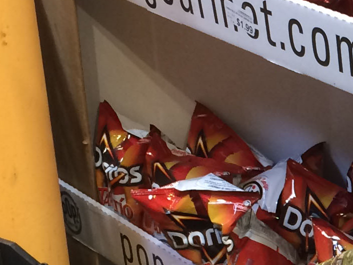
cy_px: 301
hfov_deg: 13.7
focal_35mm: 134
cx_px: 560
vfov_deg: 10.9
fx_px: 1367
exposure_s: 1/33
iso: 125
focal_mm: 4.15
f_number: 2.2
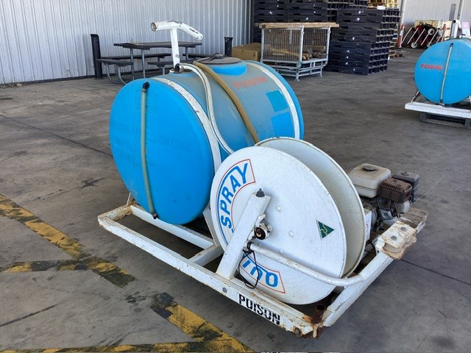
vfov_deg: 45.4
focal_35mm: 31
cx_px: 236
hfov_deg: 58.4
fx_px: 422
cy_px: 176
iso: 25
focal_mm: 3.3
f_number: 2.4
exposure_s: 1/119
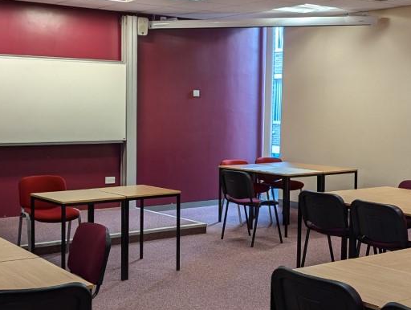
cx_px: 155
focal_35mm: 56
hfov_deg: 34.1
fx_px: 666
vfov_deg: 26.2
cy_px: 153
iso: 44
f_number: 1.85
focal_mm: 6.81
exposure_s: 1/33.3
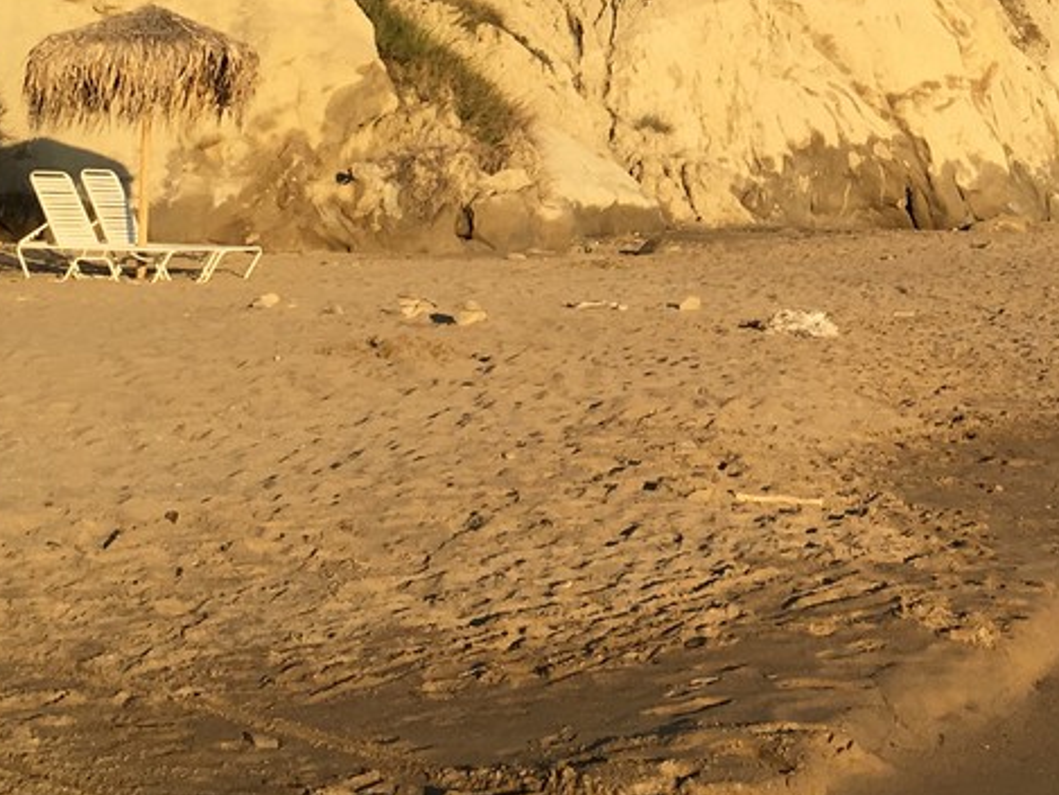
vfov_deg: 15.9
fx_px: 2723
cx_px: 1014
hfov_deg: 21.4
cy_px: -174
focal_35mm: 89
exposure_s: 1/999
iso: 25
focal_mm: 4.15
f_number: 2.2
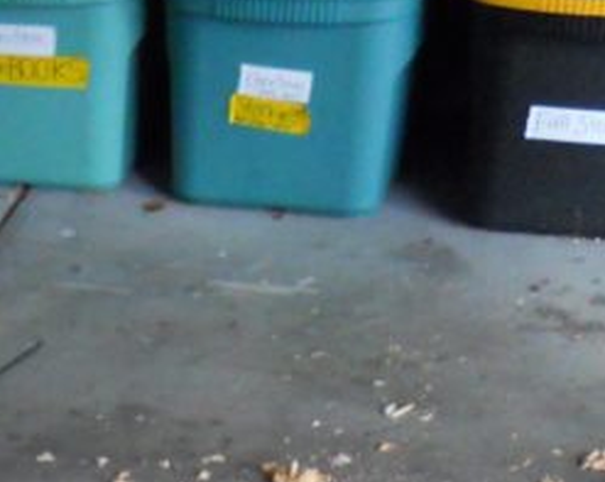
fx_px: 2379
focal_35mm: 133
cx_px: -336
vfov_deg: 10.8
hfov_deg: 13.5
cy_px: 888
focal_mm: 5
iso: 500
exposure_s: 1/125
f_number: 2.7
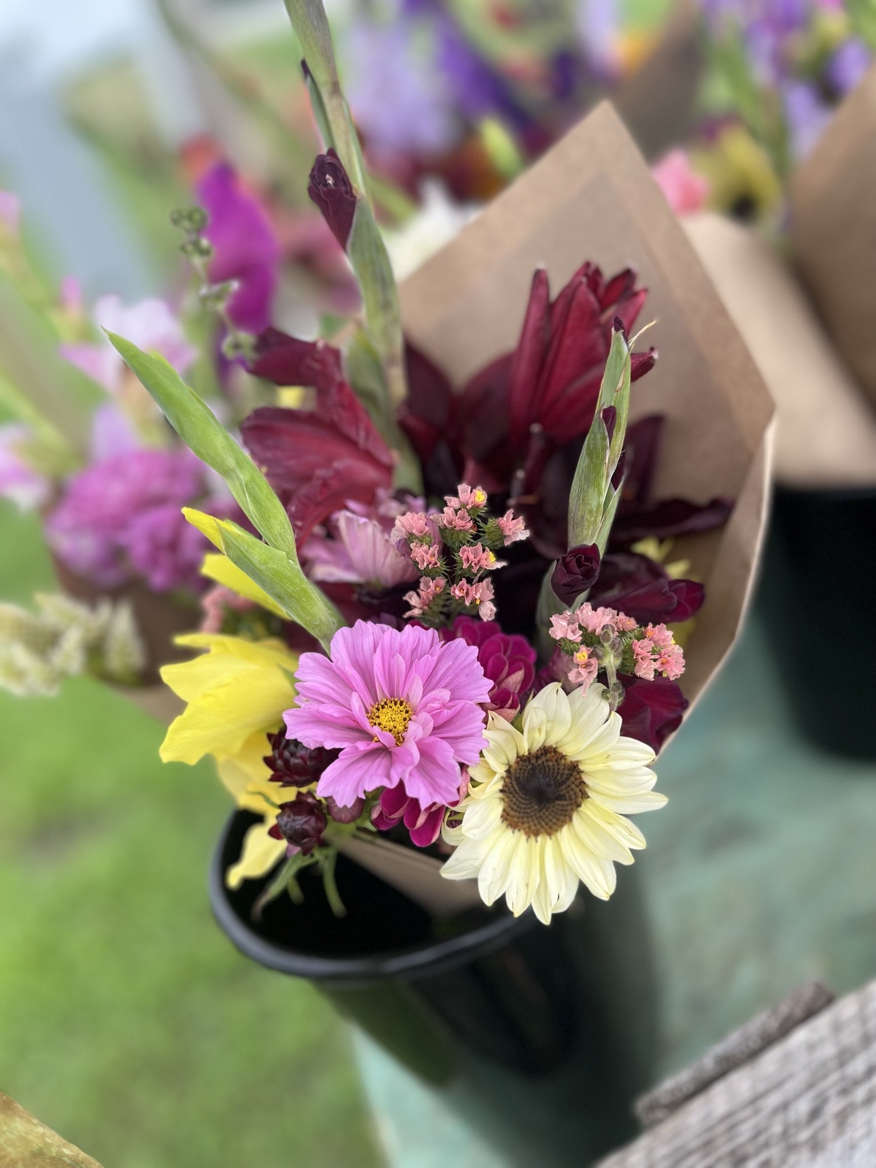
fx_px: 877
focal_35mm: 26
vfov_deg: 67.3
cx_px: 438
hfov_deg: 53.1
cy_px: 584
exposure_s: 1/766
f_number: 1.6
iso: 50
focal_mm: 5.1
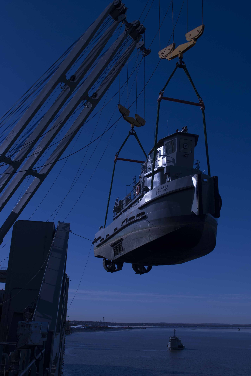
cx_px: 126
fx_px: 375
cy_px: 188
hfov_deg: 37.0
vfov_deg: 53.1
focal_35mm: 36
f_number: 4
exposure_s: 1/3200
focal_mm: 24
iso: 100
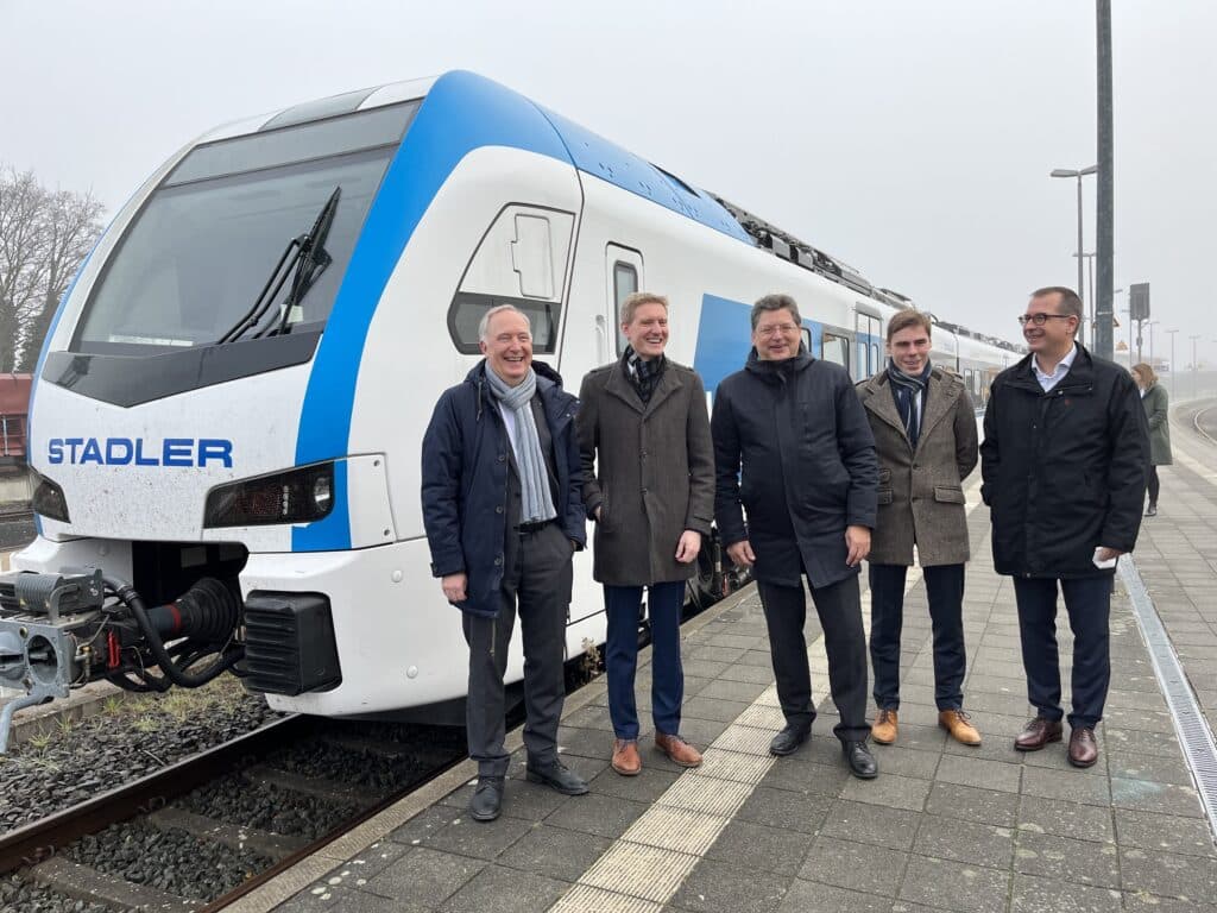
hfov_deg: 67.3
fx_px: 914
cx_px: 608
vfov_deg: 53.1
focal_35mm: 26
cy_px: 456
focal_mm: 5.1
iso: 50
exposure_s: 1/524
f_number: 1.6
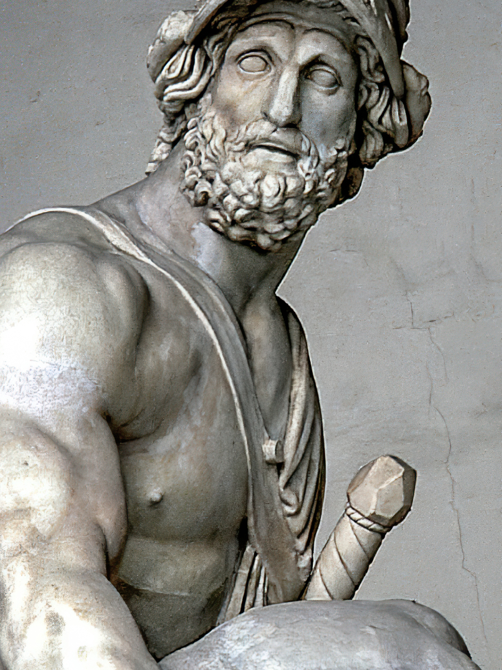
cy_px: 386
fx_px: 4854
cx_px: 294
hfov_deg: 5.9
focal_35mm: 251
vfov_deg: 7.9
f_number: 2.8
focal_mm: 21.2
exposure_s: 1/60
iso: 200
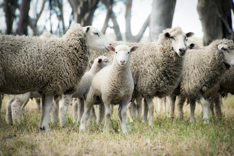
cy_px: 78
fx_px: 1950
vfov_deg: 4.6
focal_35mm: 300
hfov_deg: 6.9
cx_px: 117
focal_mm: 300
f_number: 9
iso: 320
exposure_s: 1/320
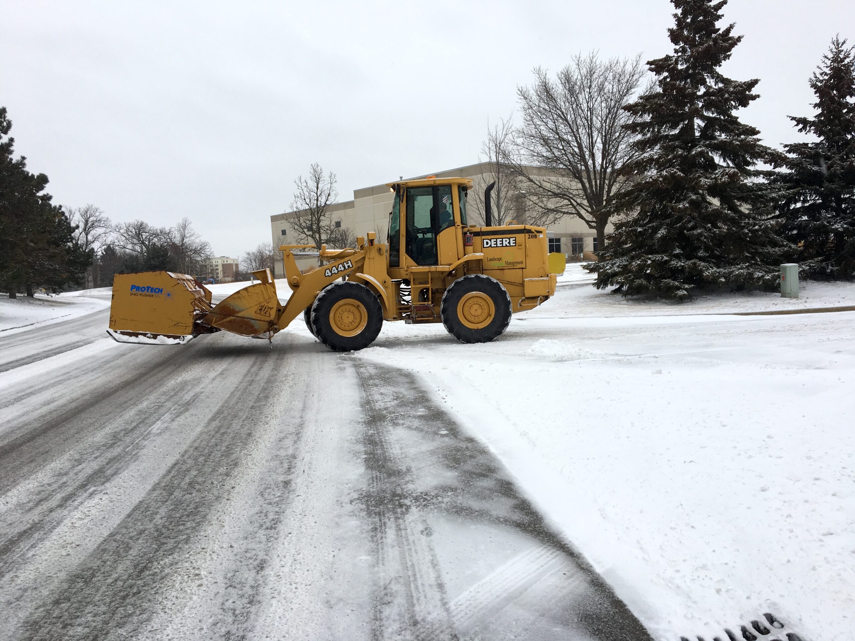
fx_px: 716
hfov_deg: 61.7
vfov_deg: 48.2
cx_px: 428
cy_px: 320
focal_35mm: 29
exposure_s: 1/230
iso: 25
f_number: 2.2
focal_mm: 4.15
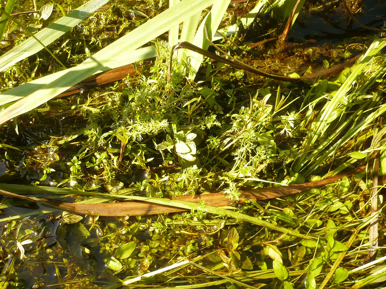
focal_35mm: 35
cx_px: 193
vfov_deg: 40.7
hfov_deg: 52.6
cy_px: 144
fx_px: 390
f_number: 2.8
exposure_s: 1/250
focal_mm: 5.8
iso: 100
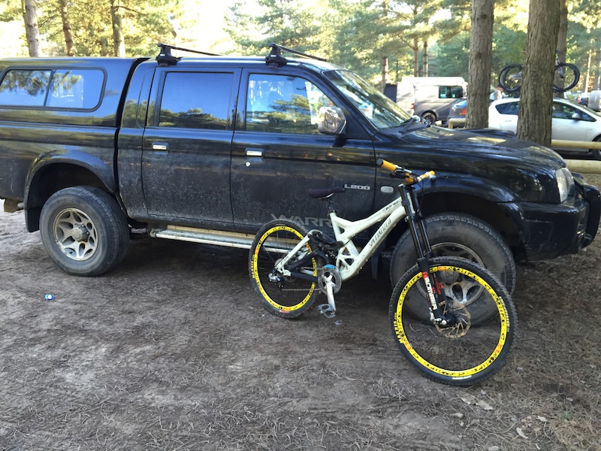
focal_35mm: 29
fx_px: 503
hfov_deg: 61.7
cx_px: 300
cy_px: 226
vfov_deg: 48.2
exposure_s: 1/30
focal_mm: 4.15
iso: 64
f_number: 2.2
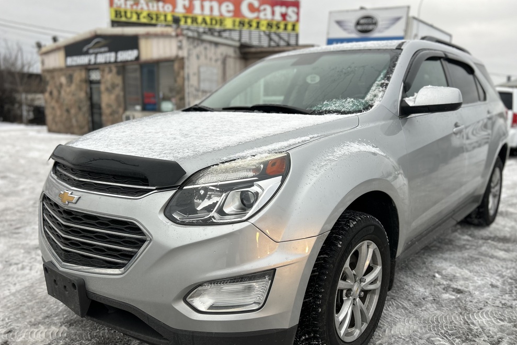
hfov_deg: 65.5
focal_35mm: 28
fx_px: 402
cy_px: 195
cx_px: 263
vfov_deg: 46.3
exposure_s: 1/402
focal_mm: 5.7
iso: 50
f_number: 1.5
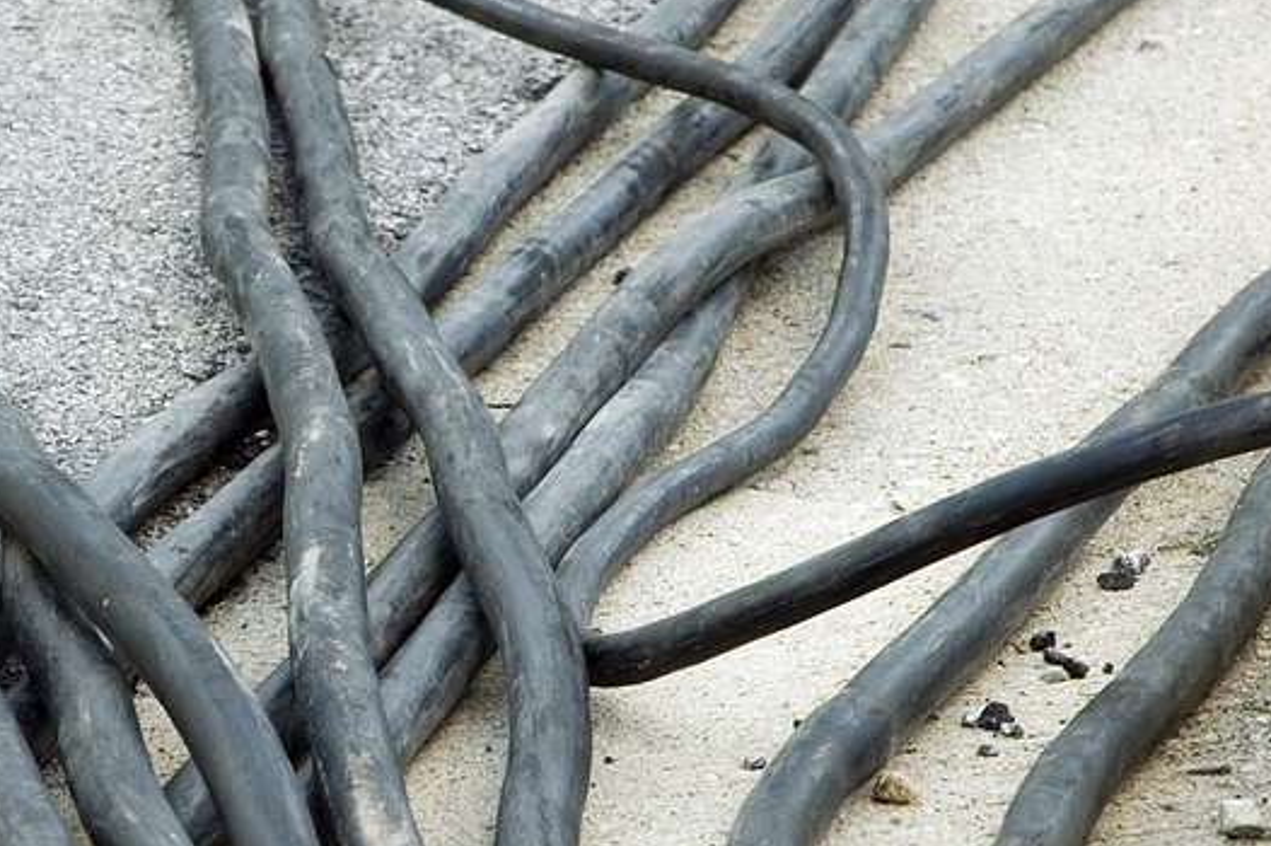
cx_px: 300
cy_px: 555
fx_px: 10267
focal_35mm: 291
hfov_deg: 7.1
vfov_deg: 4.7
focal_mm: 102
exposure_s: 1/30
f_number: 11
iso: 360
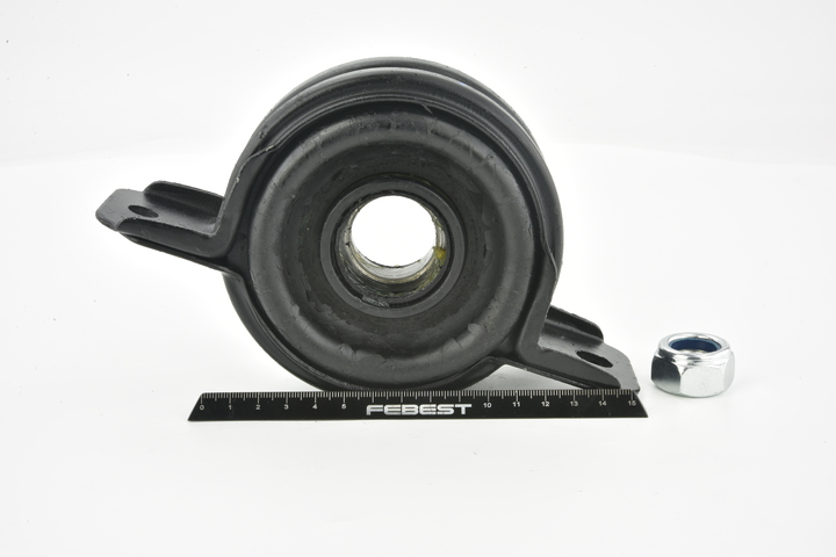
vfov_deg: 22.6
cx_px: 418
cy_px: 278
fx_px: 1393
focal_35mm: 60
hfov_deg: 33.4
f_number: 29
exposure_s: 1/2
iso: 64
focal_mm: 60
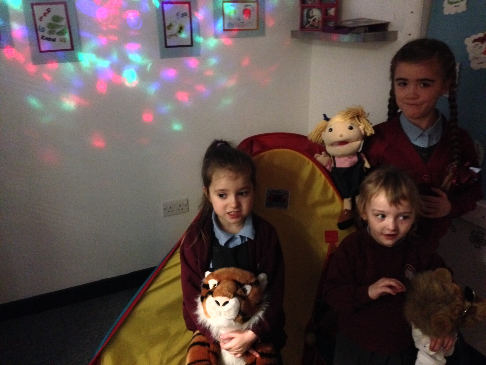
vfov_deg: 42.9
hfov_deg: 55.4
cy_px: 182
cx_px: 243
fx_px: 463
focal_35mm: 33
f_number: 2.4
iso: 800
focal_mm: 4.12
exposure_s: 1/15
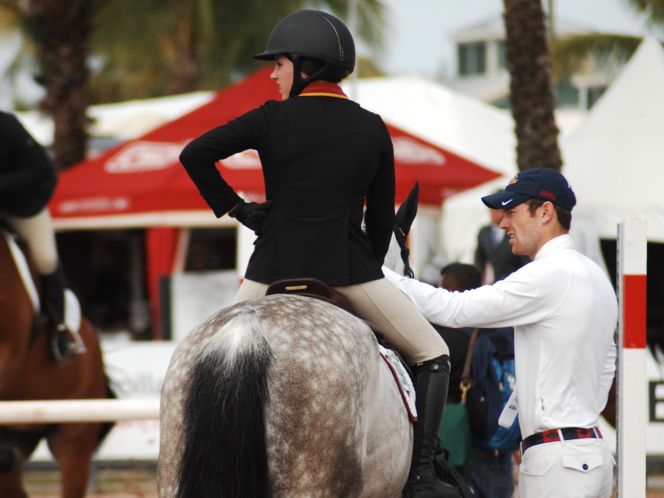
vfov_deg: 4.1
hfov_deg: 5.5
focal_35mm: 359
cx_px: 349
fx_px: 6889
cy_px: 249
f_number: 5
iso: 500
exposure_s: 1/2000
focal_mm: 220
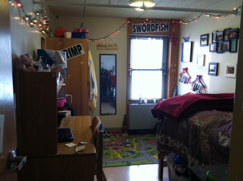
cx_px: 122
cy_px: 90
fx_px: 245
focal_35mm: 35
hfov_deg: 52.7
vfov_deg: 40.6
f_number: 2.8
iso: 80
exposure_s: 1/15
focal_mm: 3.85
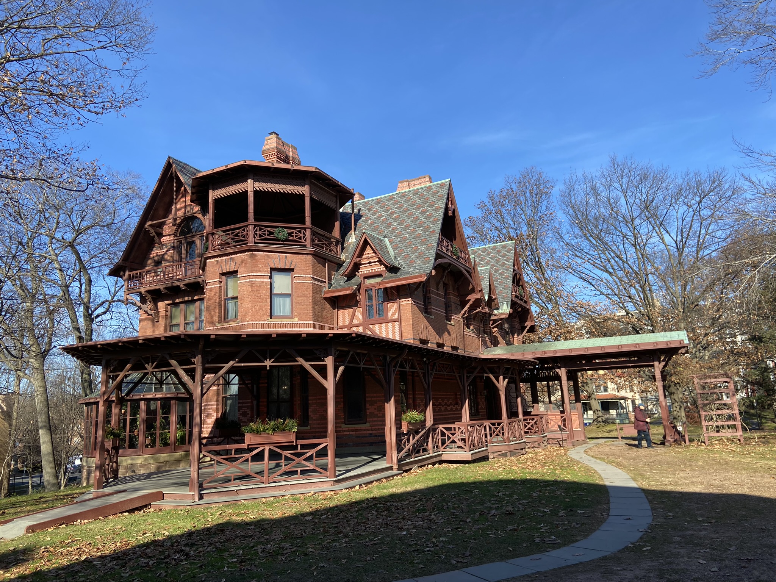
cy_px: 291
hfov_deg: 67.3
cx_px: 388
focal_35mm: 26
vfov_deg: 53.1
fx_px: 583
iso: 32
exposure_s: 1/1412
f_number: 1.8
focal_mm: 4.25
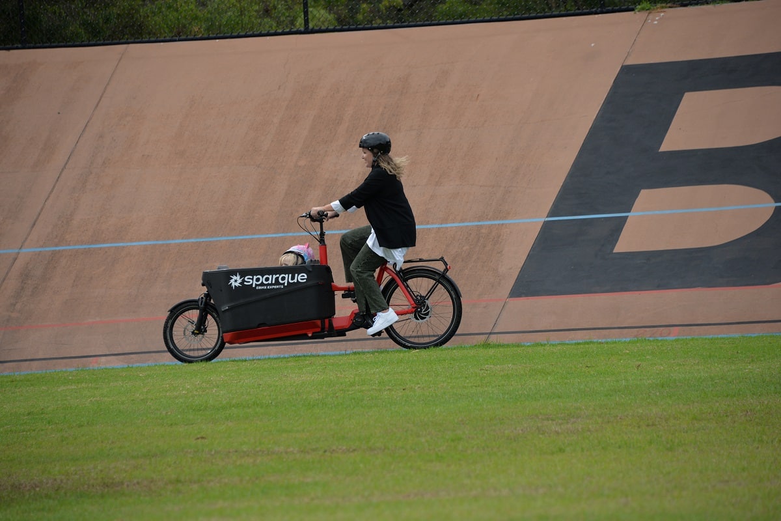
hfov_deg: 10.3
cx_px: 390
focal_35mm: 200
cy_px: 260
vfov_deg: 6.9
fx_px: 4339
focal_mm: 200
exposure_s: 1/1000
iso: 400
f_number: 5.6
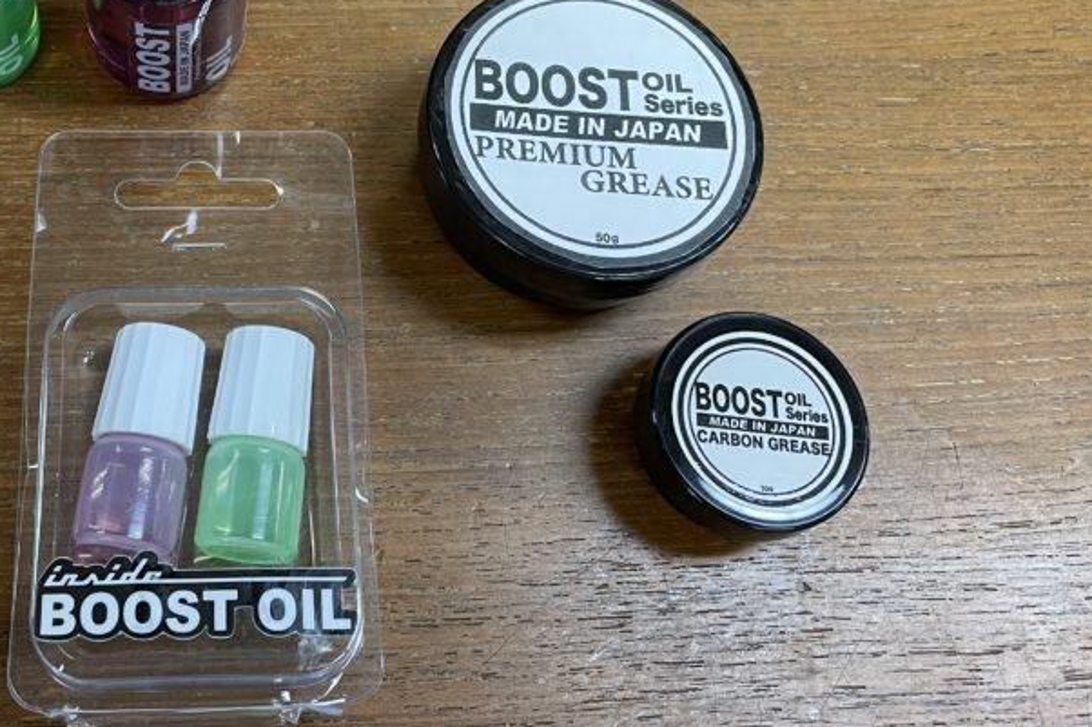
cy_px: 78
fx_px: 1395
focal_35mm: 46
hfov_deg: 41.5
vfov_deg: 28.2
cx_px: 270
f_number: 1.6
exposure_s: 1/50
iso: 100
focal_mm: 4.2
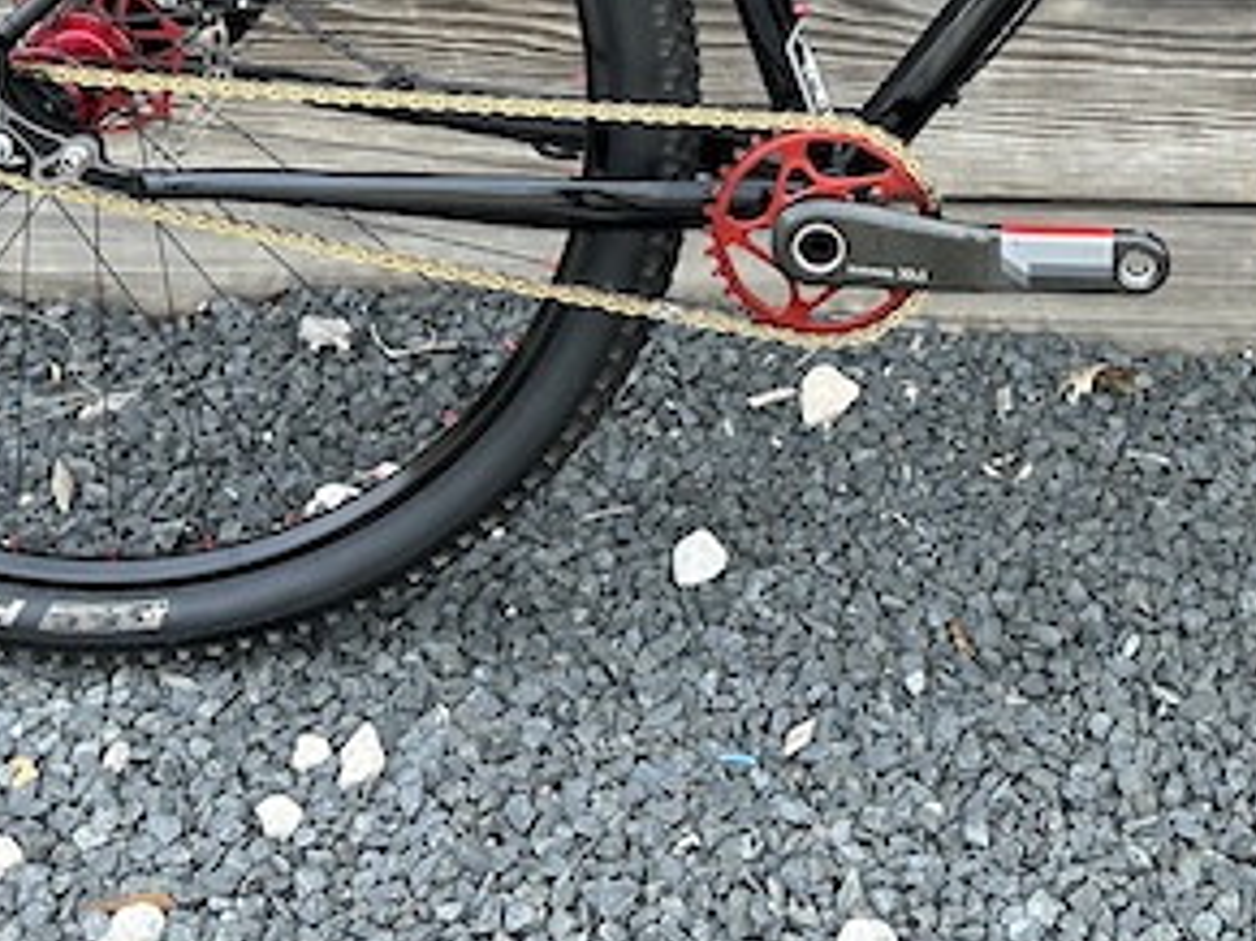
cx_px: 1045
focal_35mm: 66
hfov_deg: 28.6
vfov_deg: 20.3
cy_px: -298
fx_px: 2394
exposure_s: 1/415
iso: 80
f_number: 1.78
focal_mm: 6.86
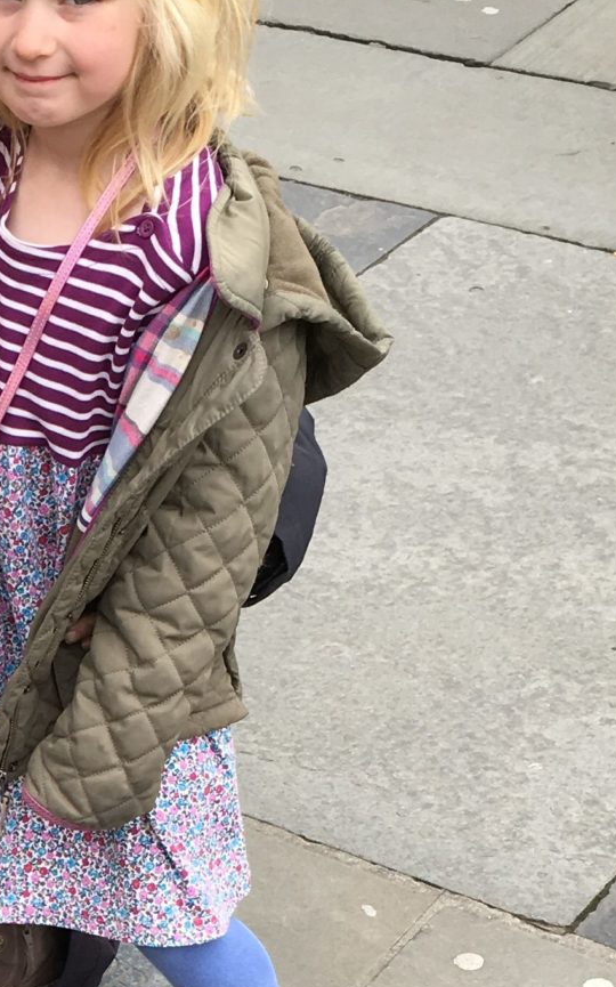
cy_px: 1030
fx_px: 2446
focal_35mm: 91
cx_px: -281
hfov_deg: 13.6
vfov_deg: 21.8
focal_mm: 4.15
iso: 25
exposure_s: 1/296
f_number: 2.2
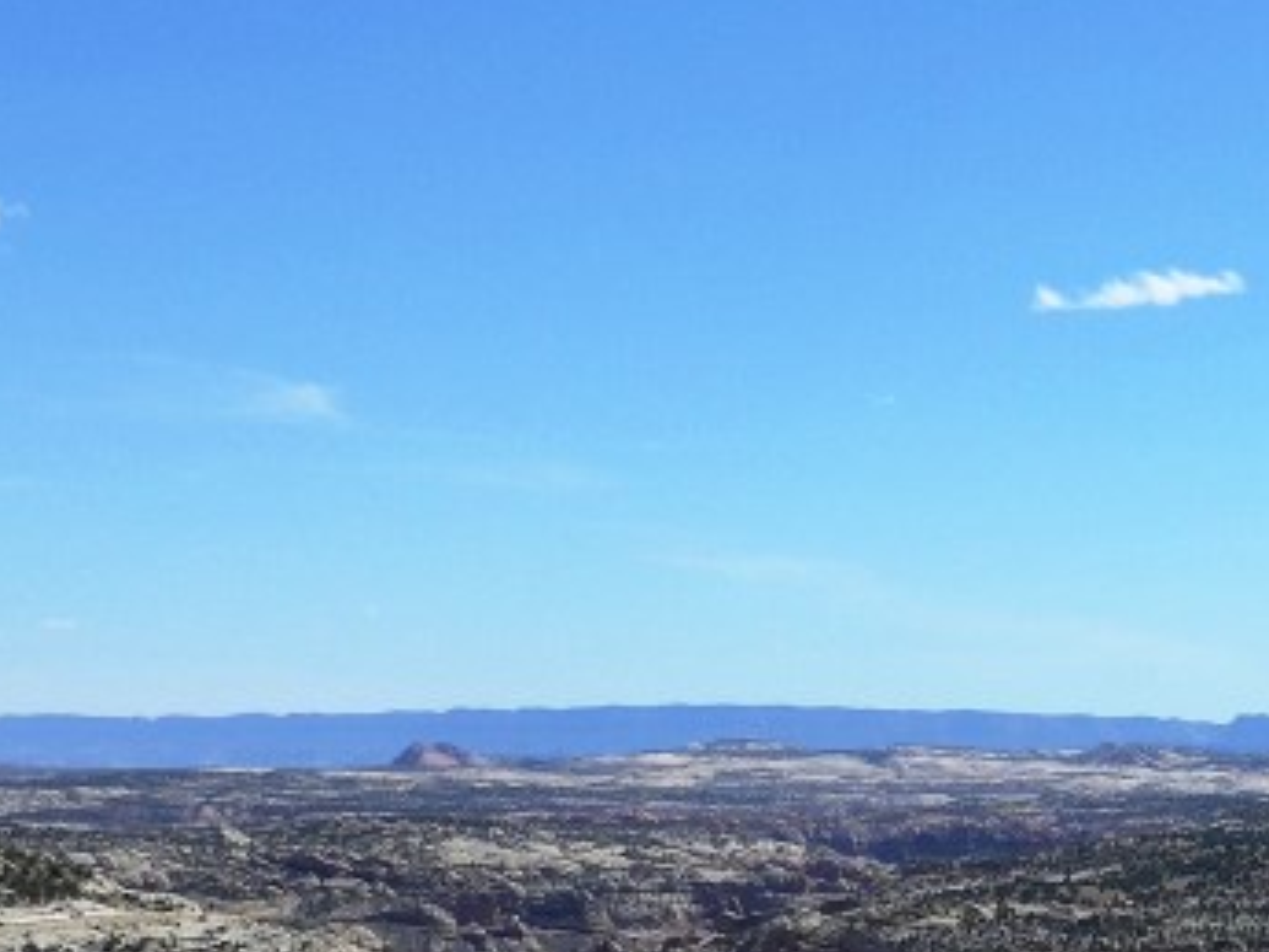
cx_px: 1512
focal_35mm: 86
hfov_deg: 21.2
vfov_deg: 16.5
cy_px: 1128
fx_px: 3154
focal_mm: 6
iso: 80
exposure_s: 1/1600
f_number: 3.2
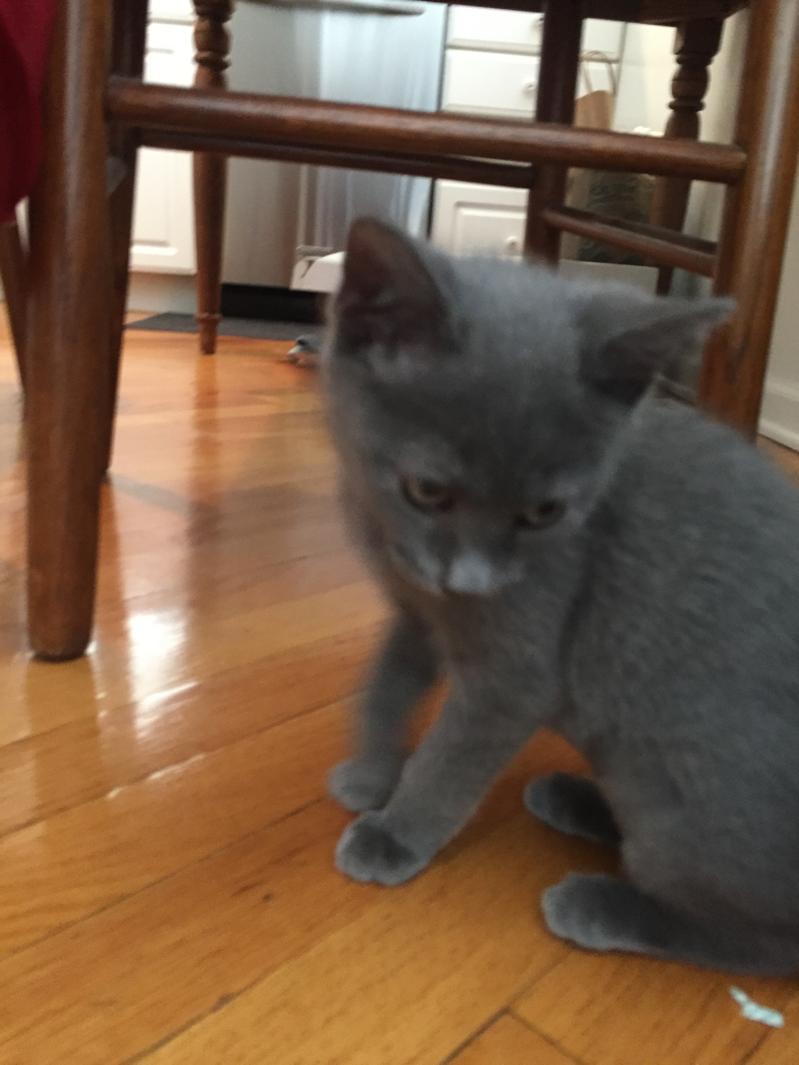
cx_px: 400
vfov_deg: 61.7
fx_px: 892
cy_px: 532
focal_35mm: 29
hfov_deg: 48.2
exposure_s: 1/17
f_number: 2.2
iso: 250
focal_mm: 4.15
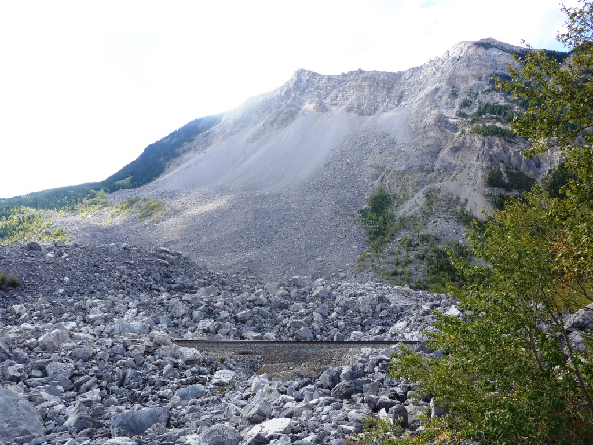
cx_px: 296
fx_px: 497
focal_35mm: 29
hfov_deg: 61.7
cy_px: 222
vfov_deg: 48.2
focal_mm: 6
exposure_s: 1/500
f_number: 2.8
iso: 80
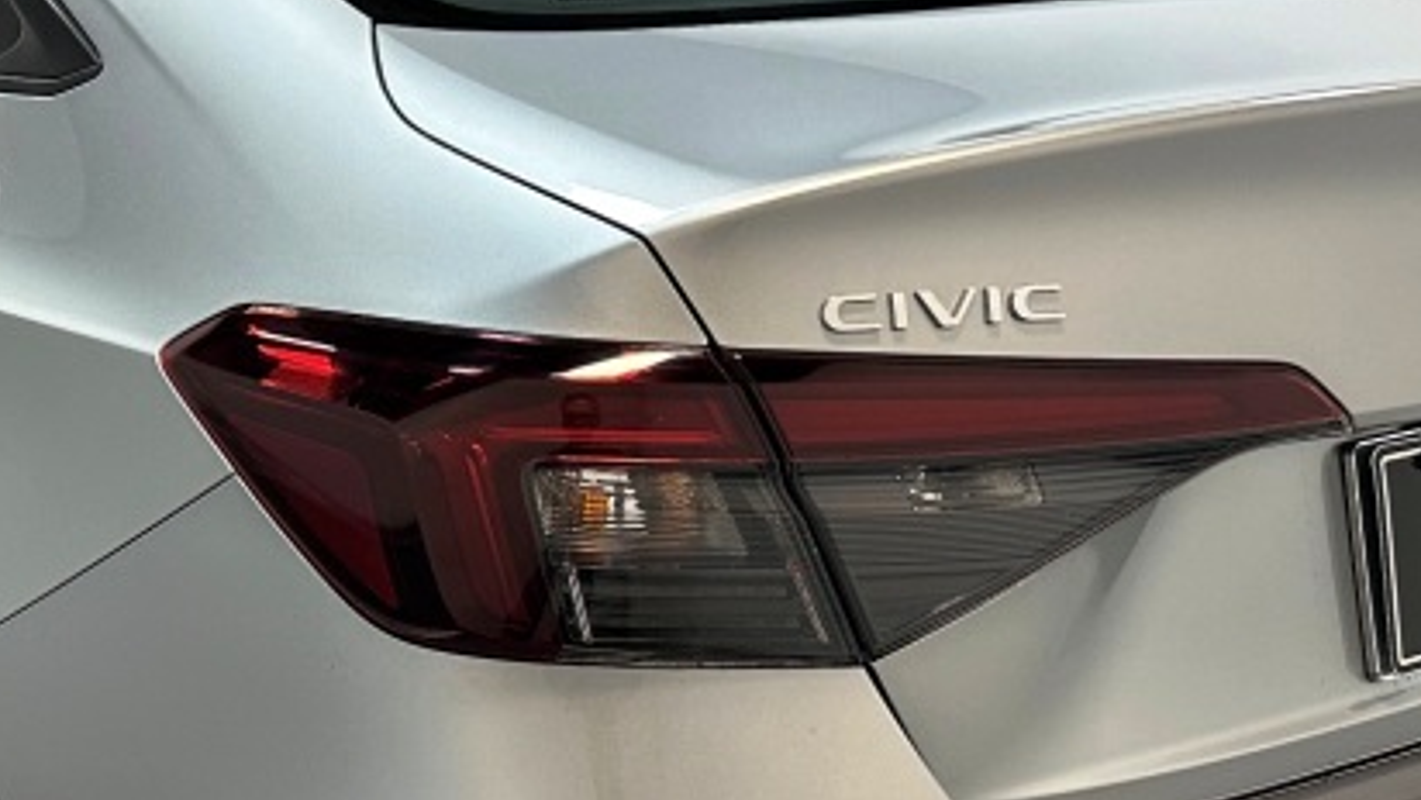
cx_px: 459
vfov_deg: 18.4
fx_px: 2450
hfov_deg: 32.1
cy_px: 641
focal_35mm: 65
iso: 250
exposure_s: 1/60
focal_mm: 6.86
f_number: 1.78
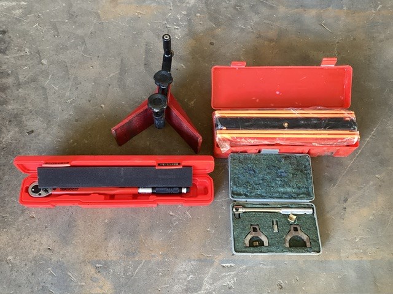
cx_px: 196
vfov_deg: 45.4
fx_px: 352
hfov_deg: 58.4
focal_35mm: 31
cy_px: 147
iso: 125
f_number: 2.4
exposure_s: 1/50
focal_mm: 3.3
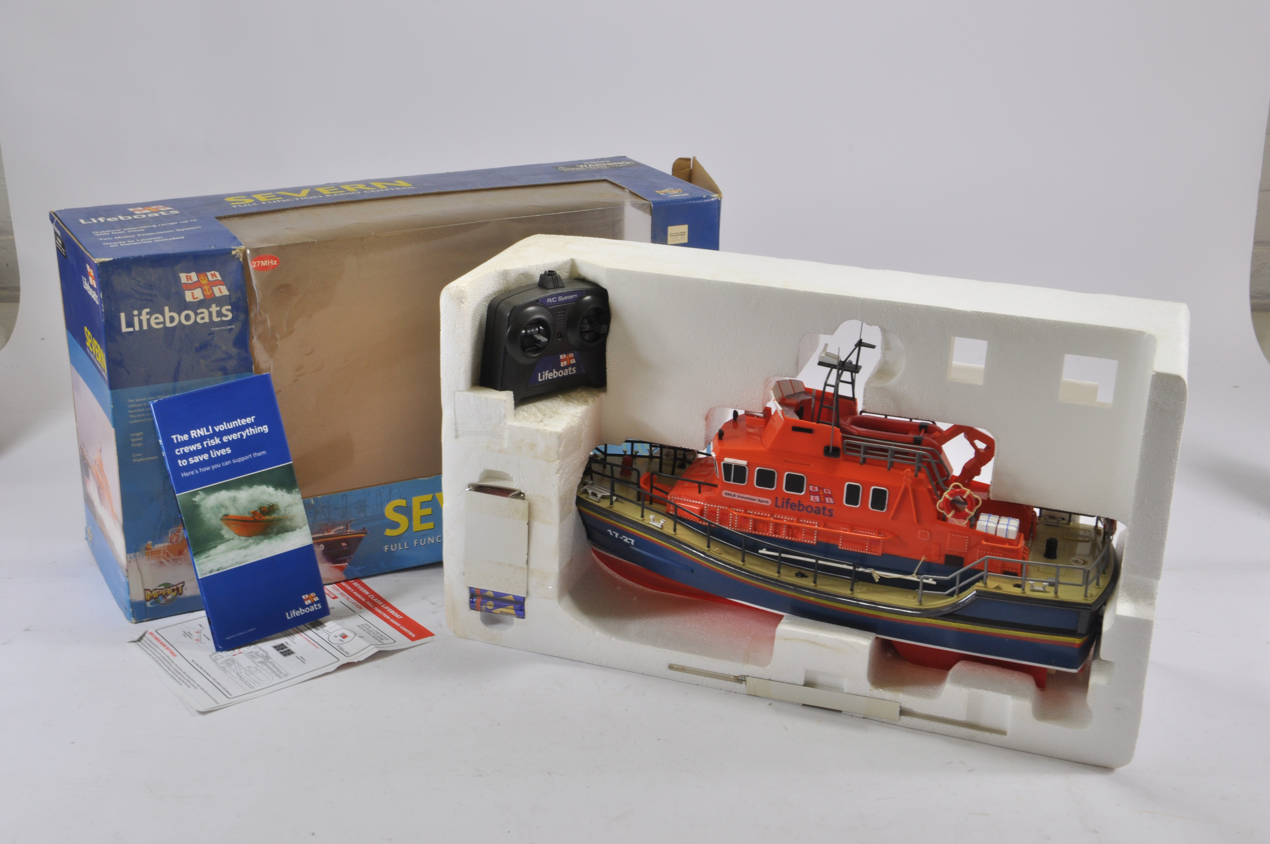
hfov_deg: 41.2
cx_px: 635
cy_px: 422
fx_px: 1691
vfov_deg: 28.0
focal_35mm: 48
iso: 250
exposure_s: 1/10
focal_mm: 32
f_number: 22
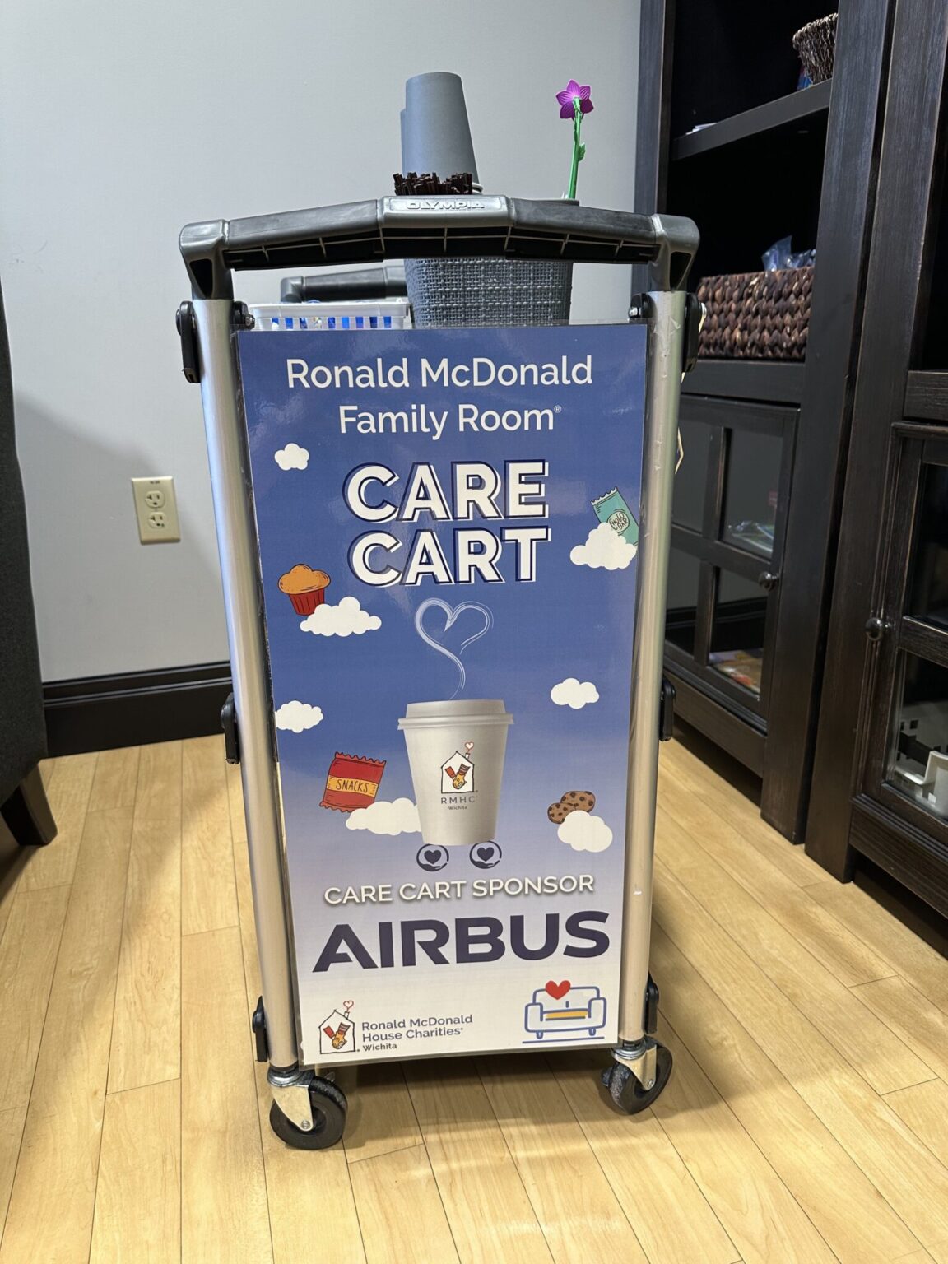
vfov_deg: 71.6
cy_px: 632
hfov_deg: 56.8
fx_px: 876
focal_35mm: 24
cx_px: 474
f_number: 1.78
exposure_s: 1/60
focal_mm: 6.86
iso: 200
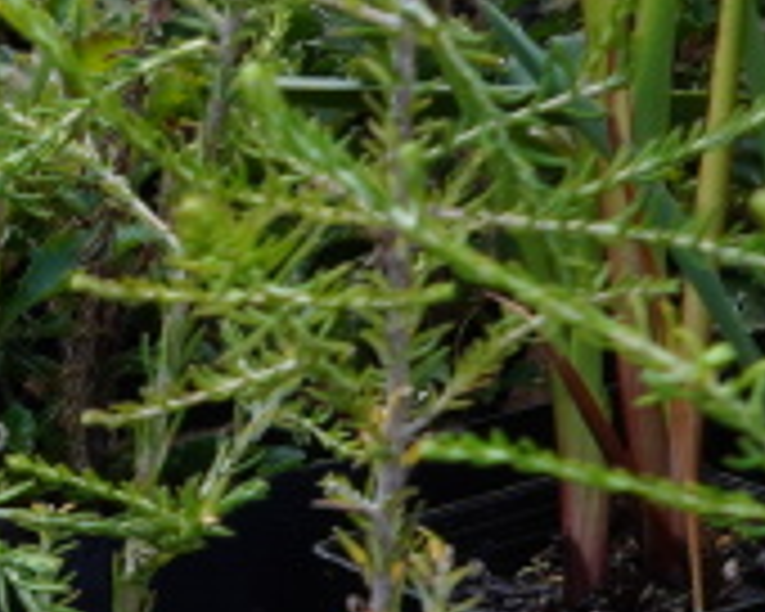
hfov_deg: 6.8
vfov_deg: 5.6
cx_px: -562
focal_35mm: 278
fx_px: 6294
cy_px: 475
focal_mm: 24
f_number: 9
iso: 160
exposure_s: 1/40
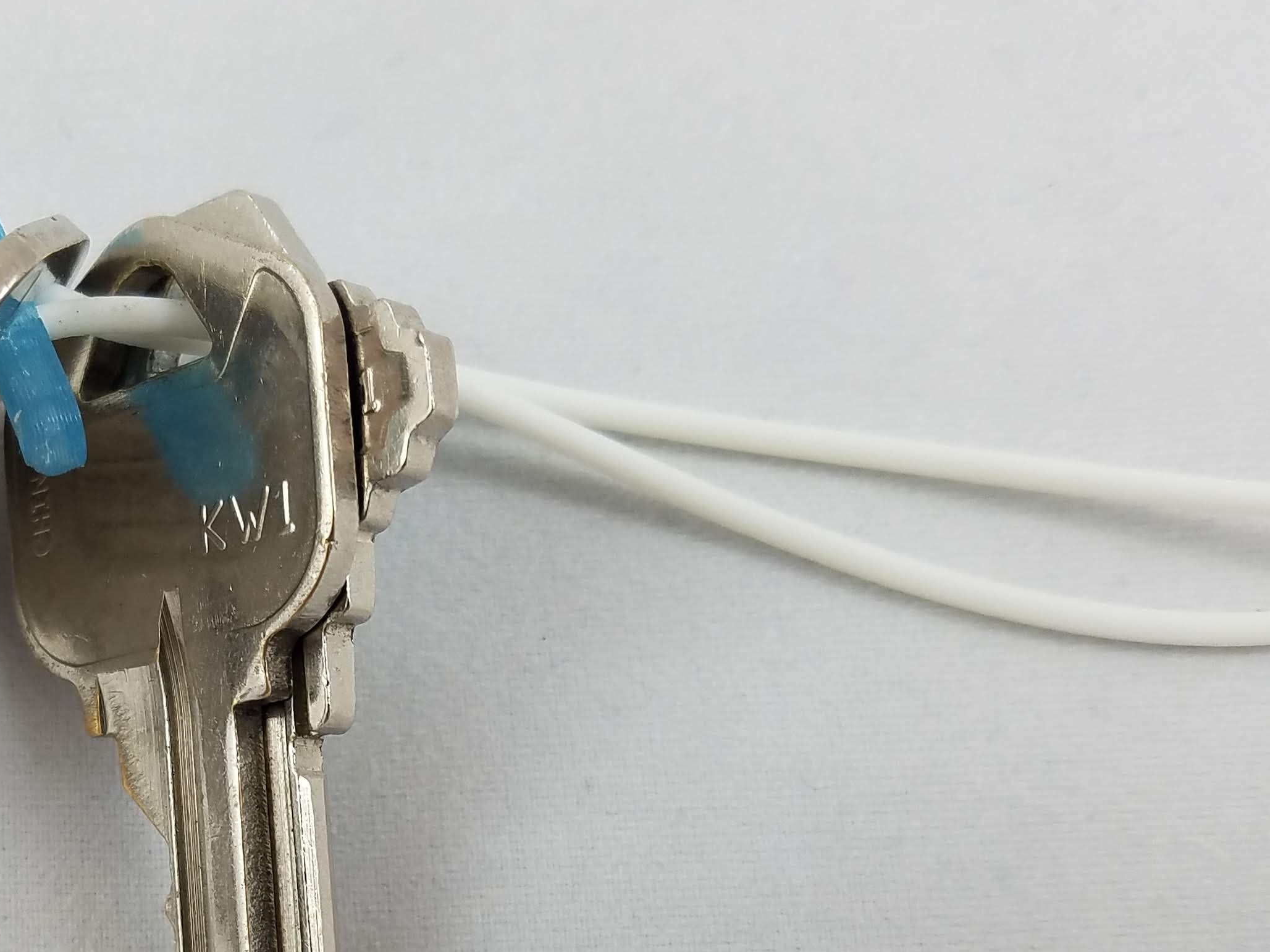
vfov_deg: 28.1
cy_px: 731
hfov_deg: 36.0
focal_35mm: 51
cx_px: 218
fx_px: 1871
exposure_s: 1/60
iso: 64
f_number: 1.7
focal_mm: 4.2
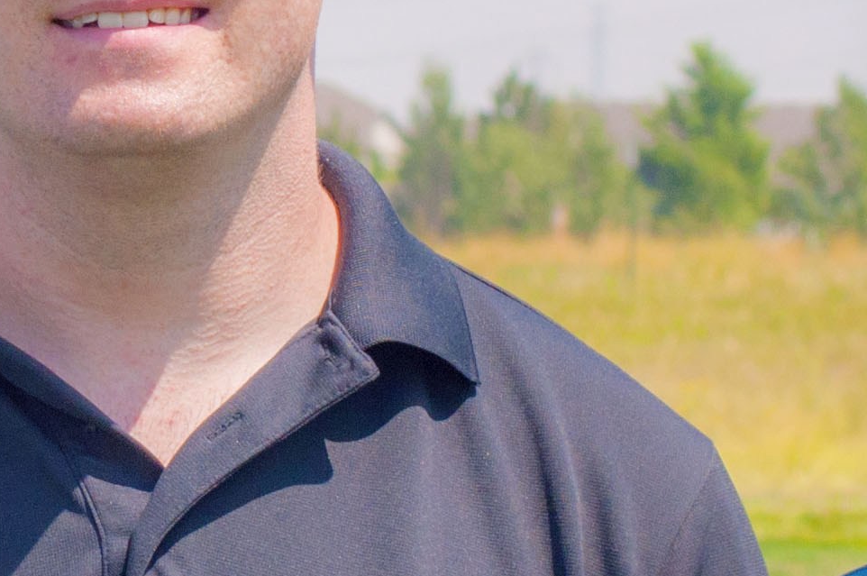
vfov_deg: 2.9
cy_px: 200
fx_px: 11258
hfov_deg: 4.4
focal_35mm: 468
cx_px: 59
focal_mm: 70
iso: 200
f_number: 11
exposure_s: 1/320
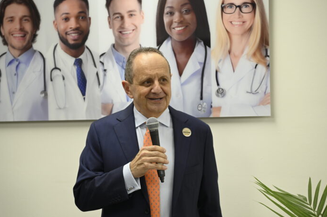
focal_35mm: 134
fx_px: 1217
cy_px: 114
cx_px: 165
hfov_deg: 15.3
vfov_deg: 10.2
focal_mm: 120
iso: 1250
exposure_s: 1/250
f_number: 4
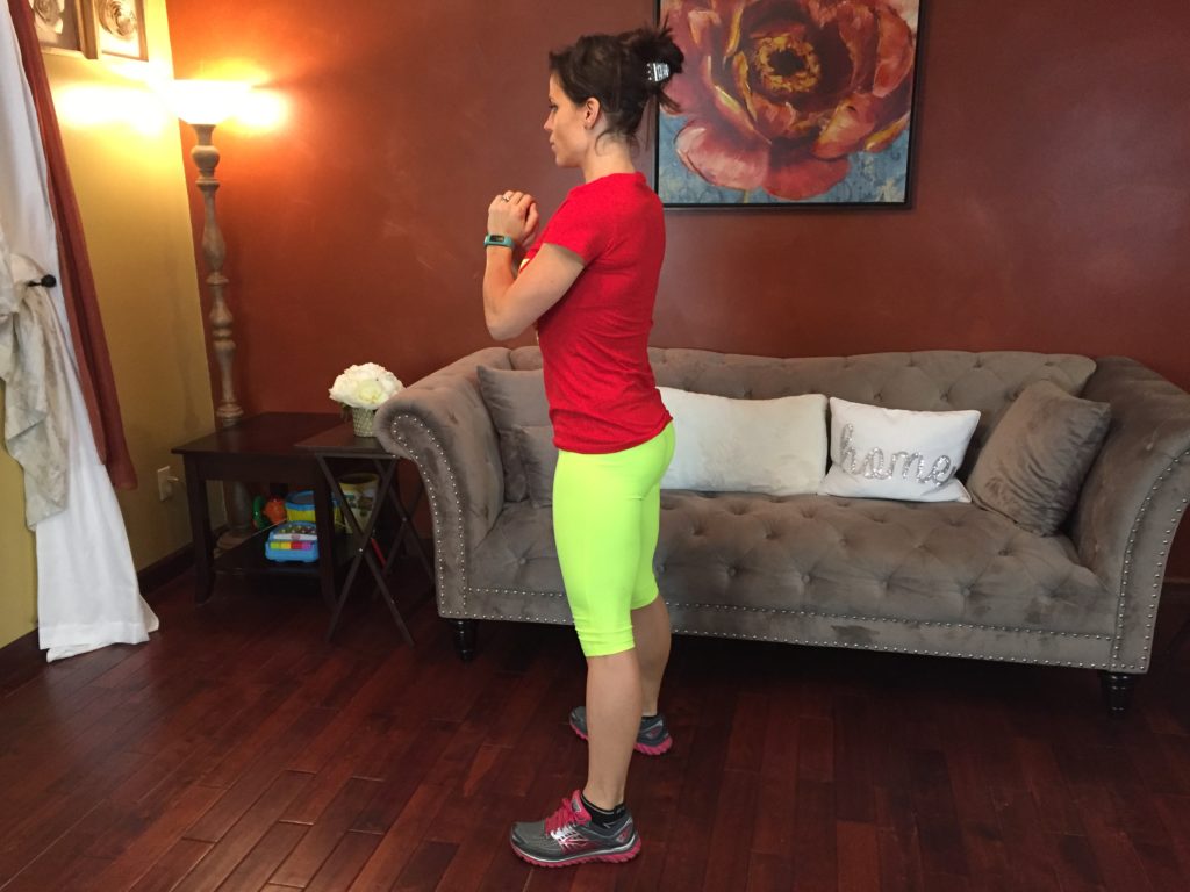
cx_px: 595
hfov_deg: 61.7
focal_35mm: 29
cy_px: 446
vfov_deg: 48.2
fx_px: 997
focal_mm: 4.15
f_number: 2.2
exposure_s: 1/30
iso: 250
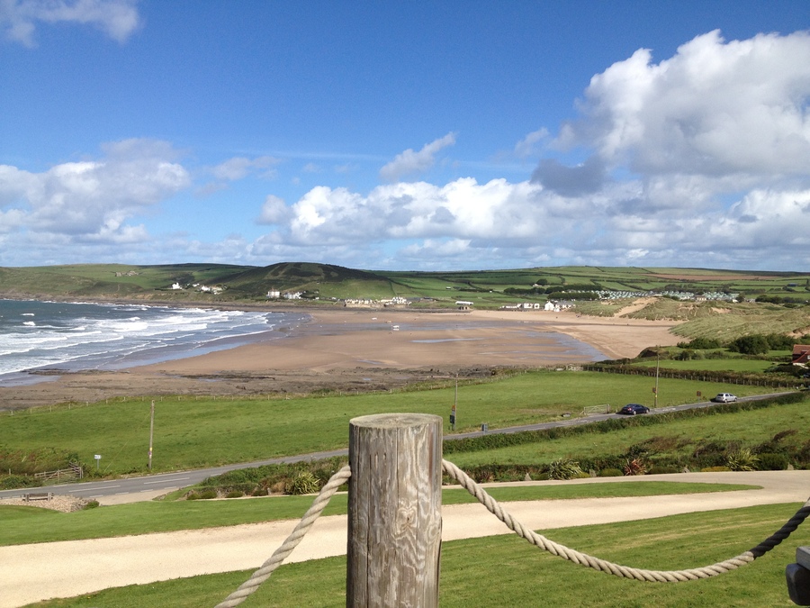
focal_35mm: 35
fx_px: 819
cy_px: 304
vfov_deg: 40.7
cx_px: 405
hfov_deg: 52.6
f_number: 2.4
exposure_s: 1/2404
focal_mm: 4.28
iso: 64
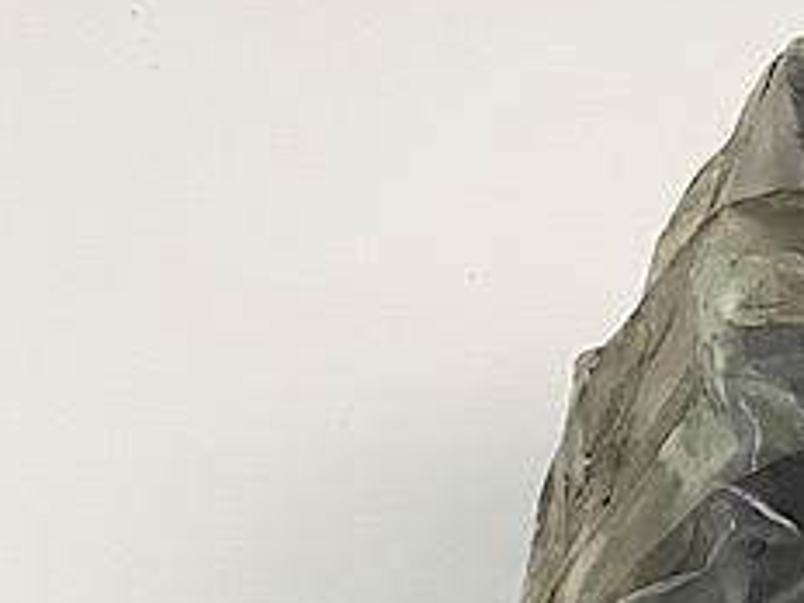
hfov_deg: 10.9
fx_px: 3693
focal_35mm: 159
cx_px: 1776
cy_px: 1060
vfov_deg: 9.0
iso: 50
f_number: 2.4
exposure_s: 1/50
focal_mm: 3.3
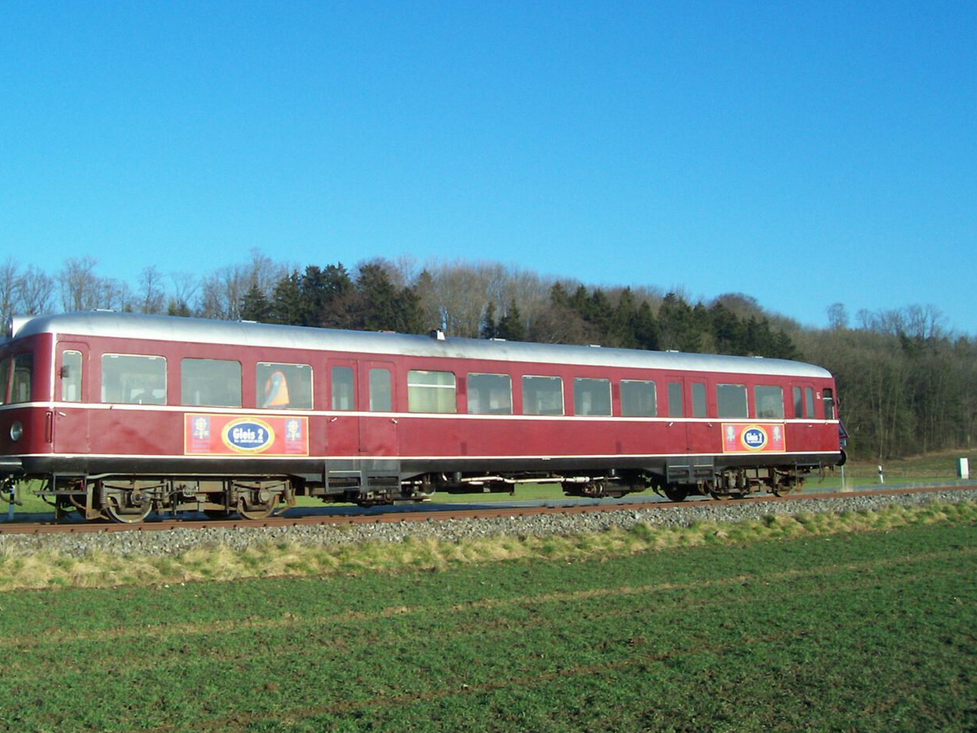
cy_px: 313
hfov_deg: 44.5
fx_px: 1186
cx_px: 381
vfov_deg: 34.3
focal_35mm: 42
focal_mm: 5.6
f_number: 5.1
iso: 80
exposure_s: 1/247
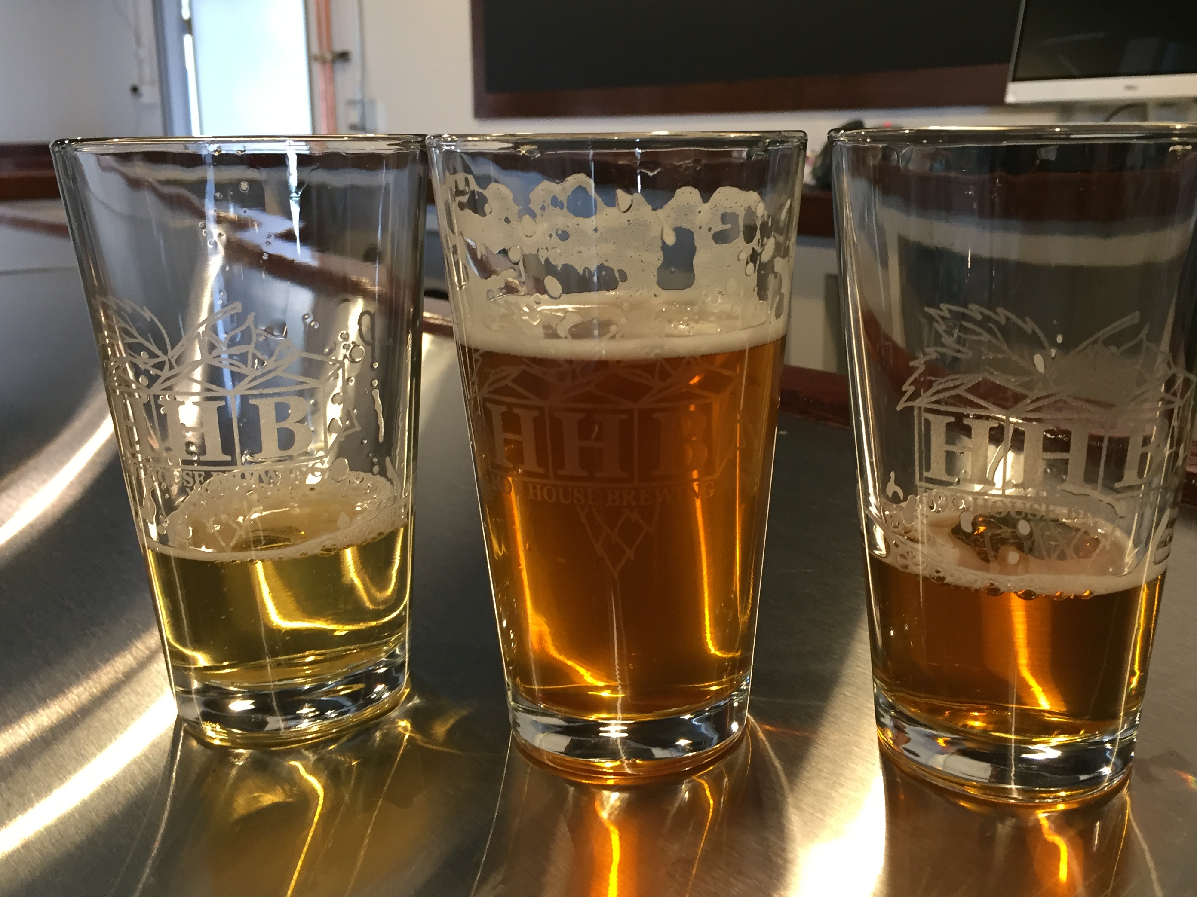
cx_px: 654
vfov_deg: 41.7
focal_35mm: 34
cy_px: 383
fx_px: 1176
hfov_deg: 53.9
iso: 100
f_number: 2.2
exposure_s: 1/30
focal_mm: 4.15
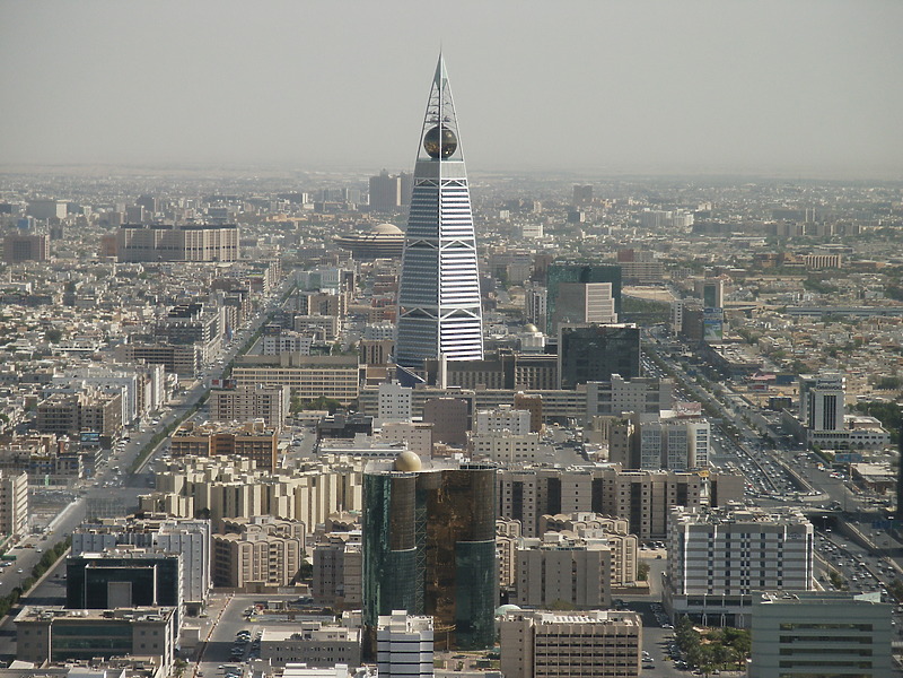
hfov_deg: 14.2
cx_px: 452
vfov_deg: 10.7
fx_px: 3626
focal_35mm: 139
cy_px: 339
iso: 64
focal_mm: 28.23
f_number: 3.6
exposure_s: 1/180
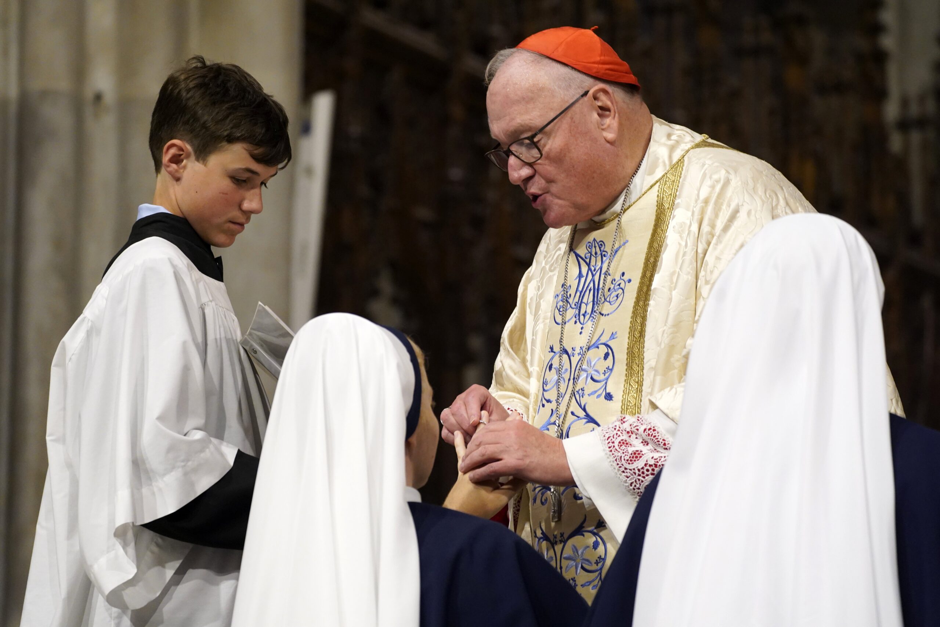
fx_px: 5170
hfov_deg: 10.4
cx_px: 470
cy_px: 314
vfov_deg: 6.9
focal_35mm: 198
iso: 5000
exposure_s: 1/250
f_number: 5.6
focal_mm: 198
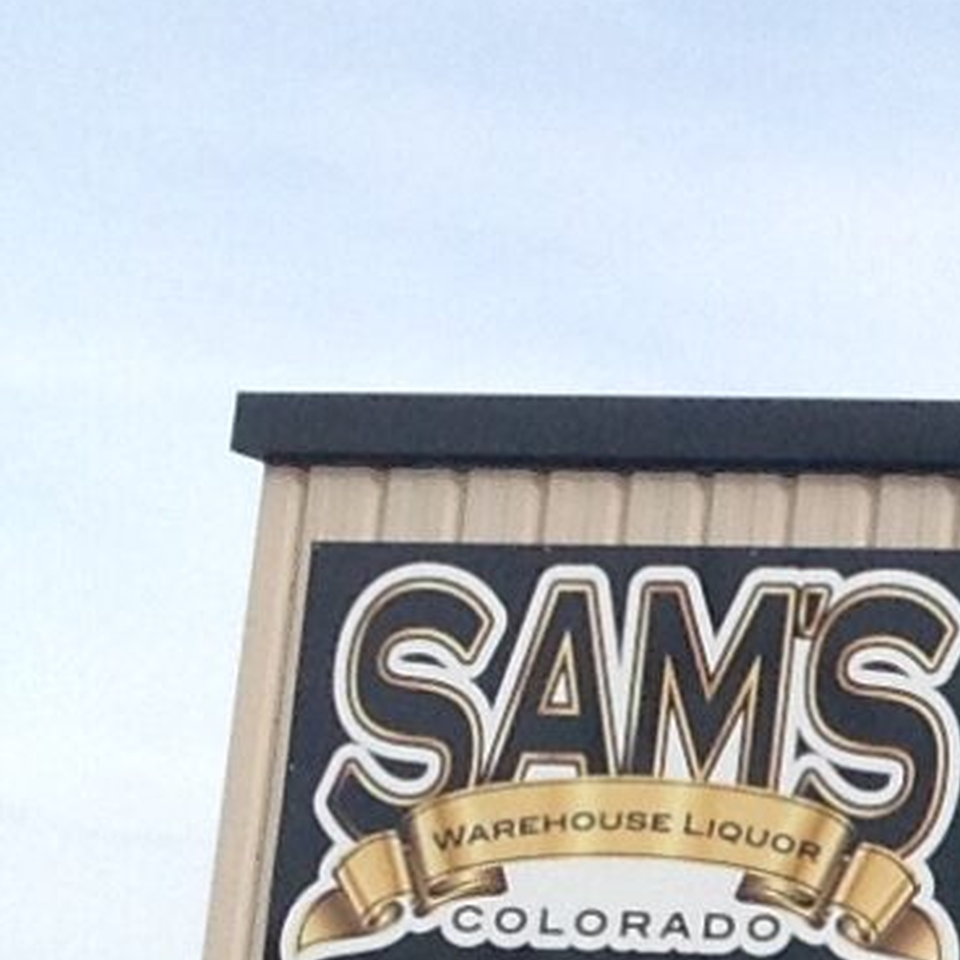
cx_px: 2374
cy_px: 1101
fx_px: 6746
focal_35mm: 215
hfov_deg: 7.5
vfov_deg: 8.1
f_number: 2.4
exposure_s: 1/1314
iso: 50
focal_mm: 4.28
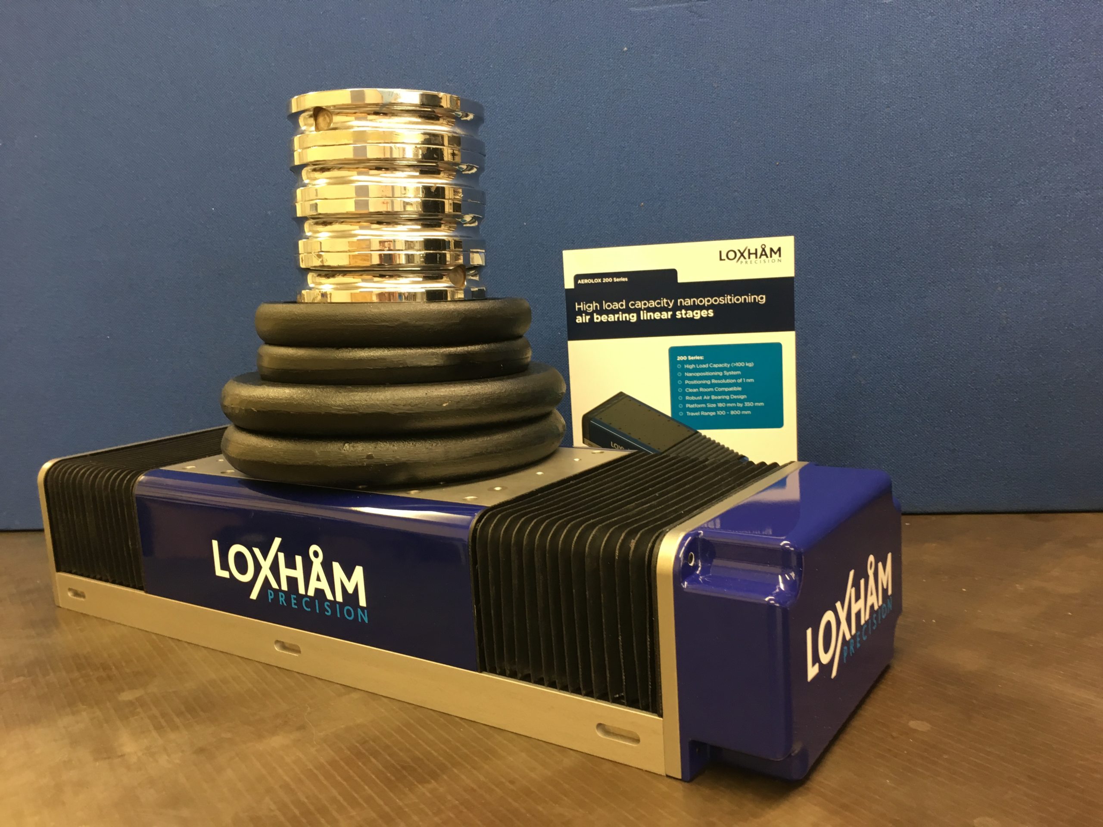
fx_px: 924
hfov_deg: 61.7
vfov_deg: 48.2
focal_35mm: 29
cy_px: 414
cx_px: 552
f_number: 2.2
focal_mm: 4.15
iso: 100
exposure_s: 1/33
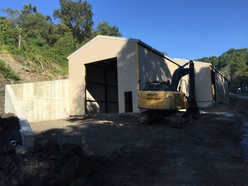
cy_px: 93
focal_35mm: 29
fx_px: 208
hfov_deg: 61.7
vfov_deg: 48.2
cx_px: 124
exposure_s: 1/1199
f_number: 2.2
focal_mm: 4.15
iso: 32
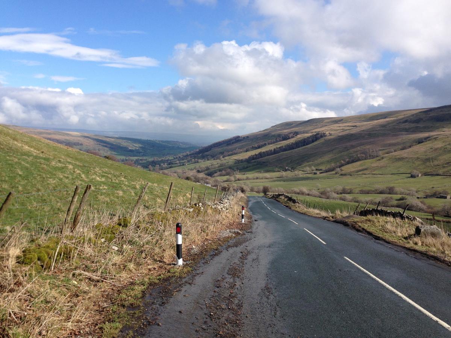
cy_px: 169
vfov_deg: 42.9
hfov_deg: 55.4
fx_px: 430
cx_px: 226
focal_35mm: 33
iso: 50
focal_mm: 4.12
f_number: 2.4
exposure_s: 1/1642
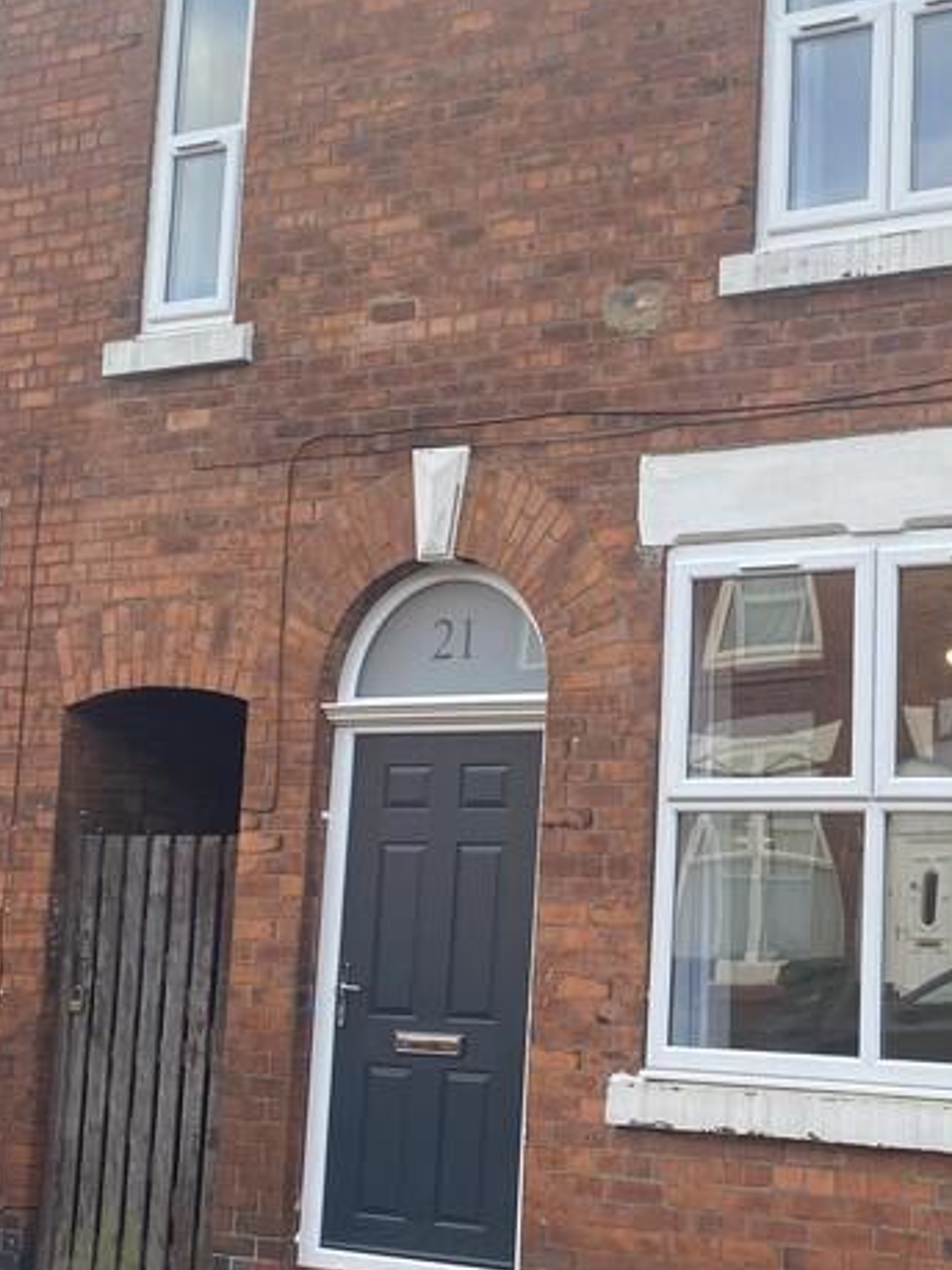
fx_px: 2128
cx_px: 767
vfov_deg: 33.2
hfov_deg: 24.8
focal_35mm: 58
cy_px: 587
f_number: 1.8
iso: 32
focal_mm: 4.25
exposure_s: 1/295
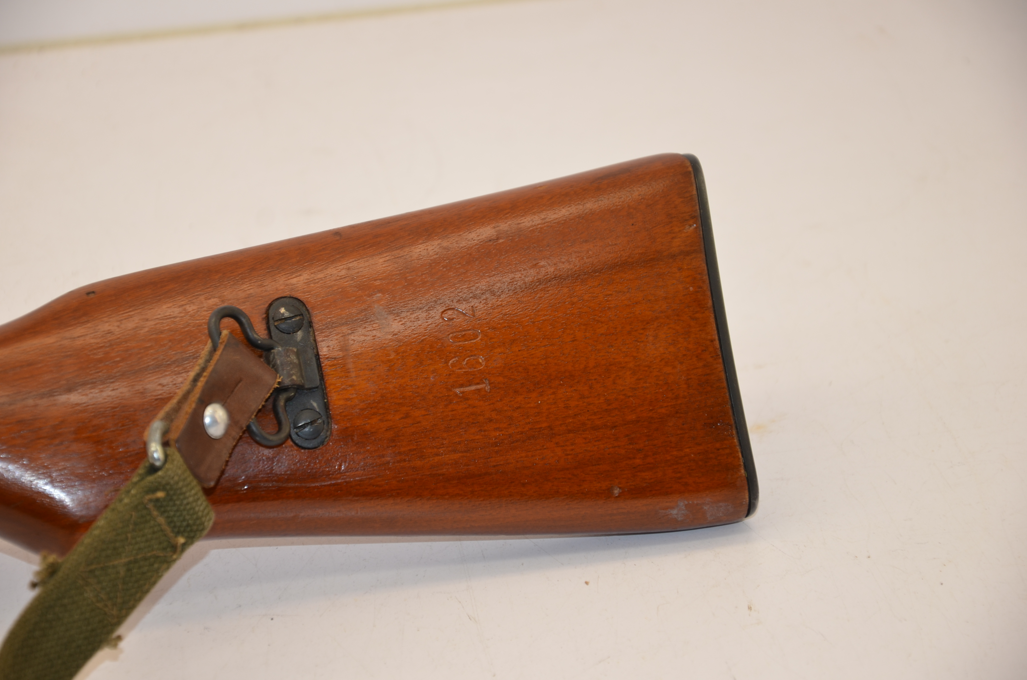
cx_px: 514
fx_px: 3630
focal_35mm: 128
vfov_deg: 10.7
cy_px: 340
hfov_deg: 16.1
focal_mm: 85
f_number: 5.6
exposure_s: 1/160
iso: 200
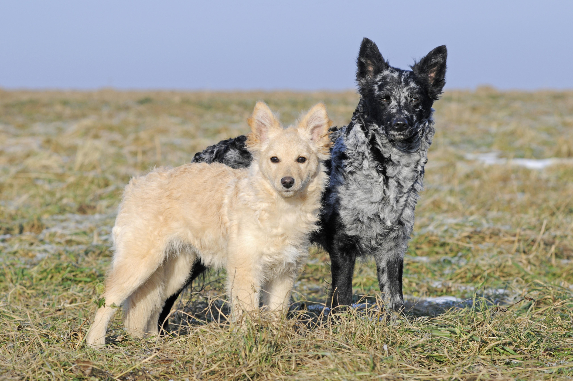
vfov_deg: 7.6
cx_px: 286
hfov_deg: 11.4
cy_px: 190
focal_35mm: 180
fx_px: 2862
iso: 200
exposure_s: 1/500
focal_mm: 120
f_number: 7.1
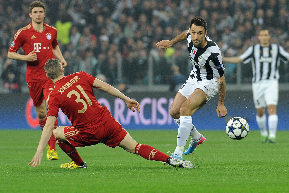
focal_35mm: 300
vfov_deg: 4.6
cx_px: 144
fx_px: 2408
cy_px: 96
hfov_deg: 6.9
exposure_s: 1/1000
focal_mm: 300
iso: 1600
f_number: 4
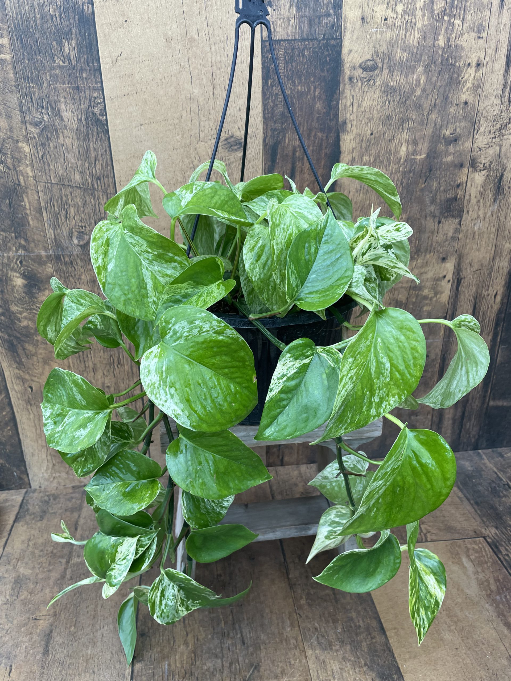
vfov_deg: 67.3
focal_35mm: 26
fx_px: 512
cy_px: 340
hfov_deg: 53.1
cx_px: 256
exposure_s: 1/121
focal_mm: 4.2
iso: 80
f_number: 1.6
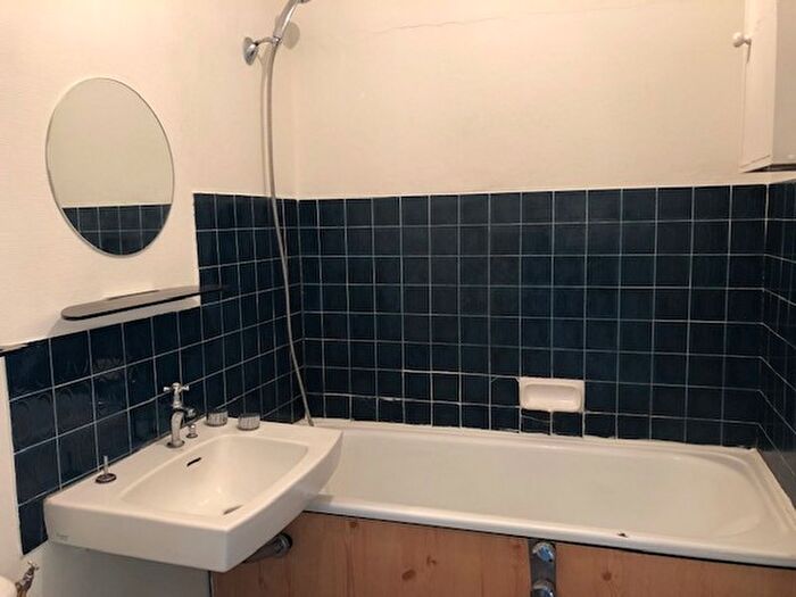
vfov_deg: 49.7
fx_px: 644
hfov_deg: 63.4
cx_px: 398
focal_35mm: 28
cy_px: 298
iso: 50
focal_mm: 3.99
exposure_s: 1/17
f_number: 1.8
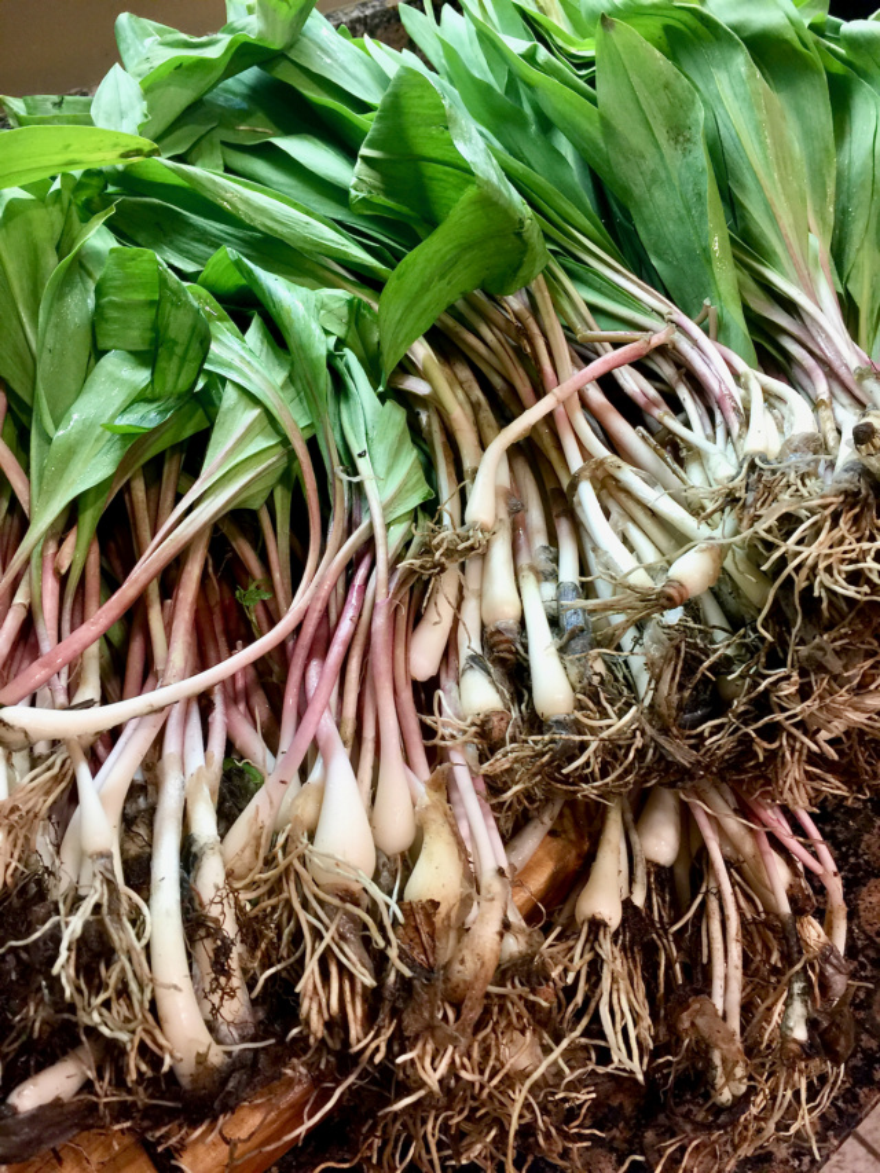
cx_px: 440
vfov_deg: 61.7
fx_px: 983
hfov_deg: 48.2
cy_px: 586
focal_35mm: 29
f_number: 2.2
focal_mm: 4.15
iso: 40
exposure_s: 1/15
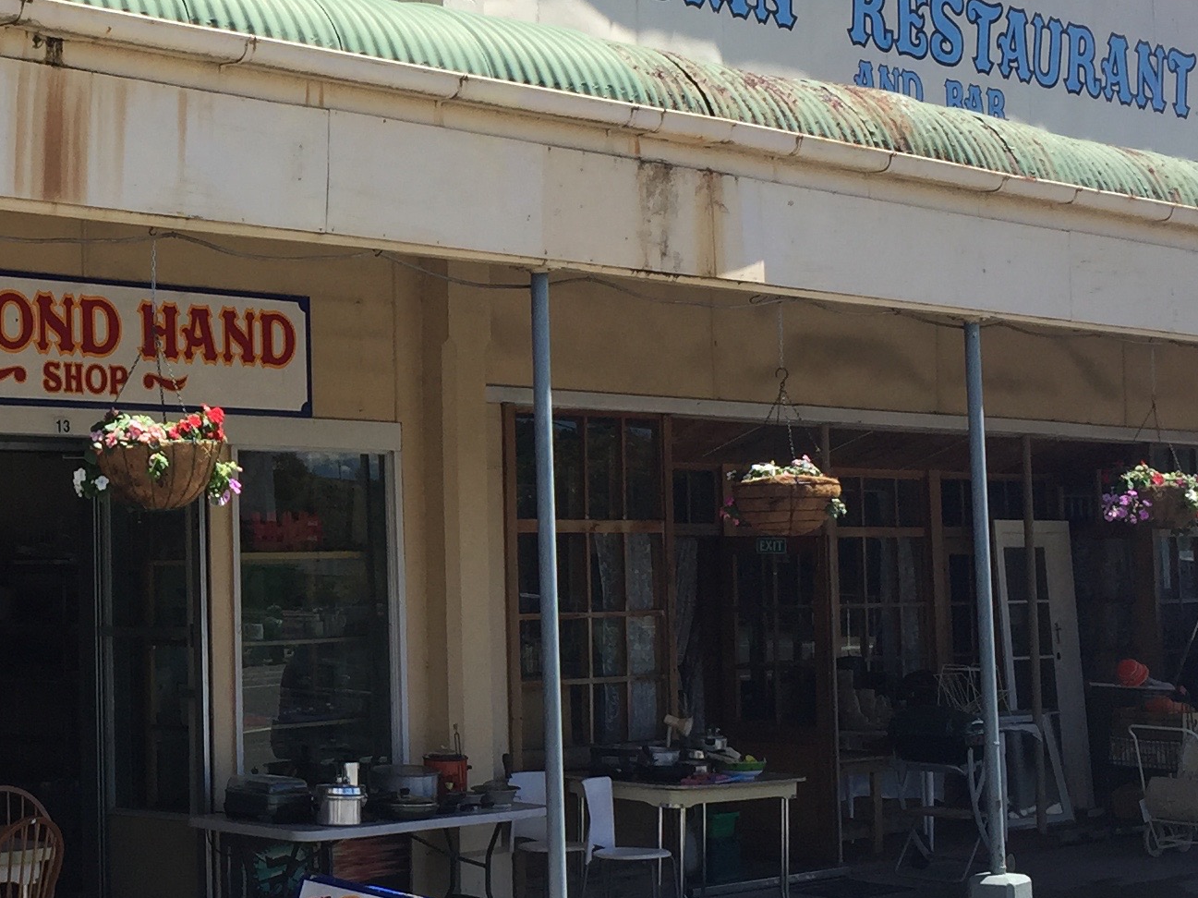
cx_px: 103
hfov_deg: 25.8
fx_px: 2526
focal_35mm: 73
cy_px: 406
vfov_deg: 20.2
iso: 32
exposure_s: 1/1068
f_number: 2.2
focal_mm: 4.15
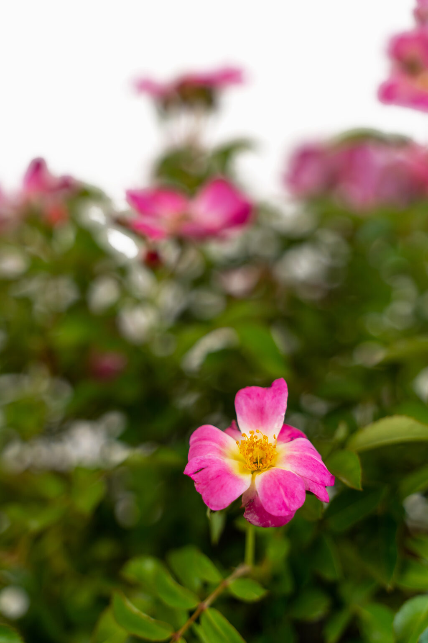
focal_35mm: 75
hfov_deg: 18.2
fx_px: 1337
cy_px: 322
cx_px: 214
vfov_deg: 27.0
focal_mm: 75
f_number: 3.5
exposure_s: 1/250
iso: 400
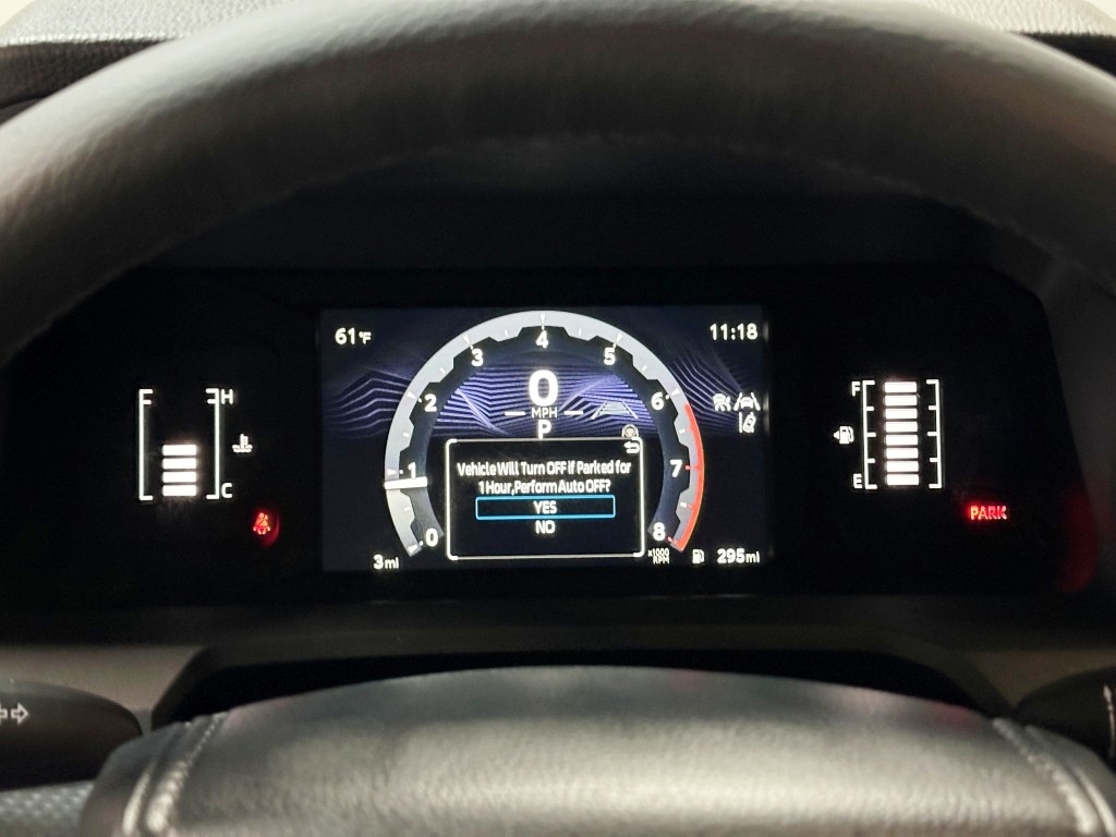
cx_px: 558
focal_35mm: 48
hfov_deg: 39.7
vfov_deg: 30.3
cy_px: 418
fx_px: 1547
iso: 640
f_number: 1.78
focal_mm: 6.86
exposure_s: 1/30
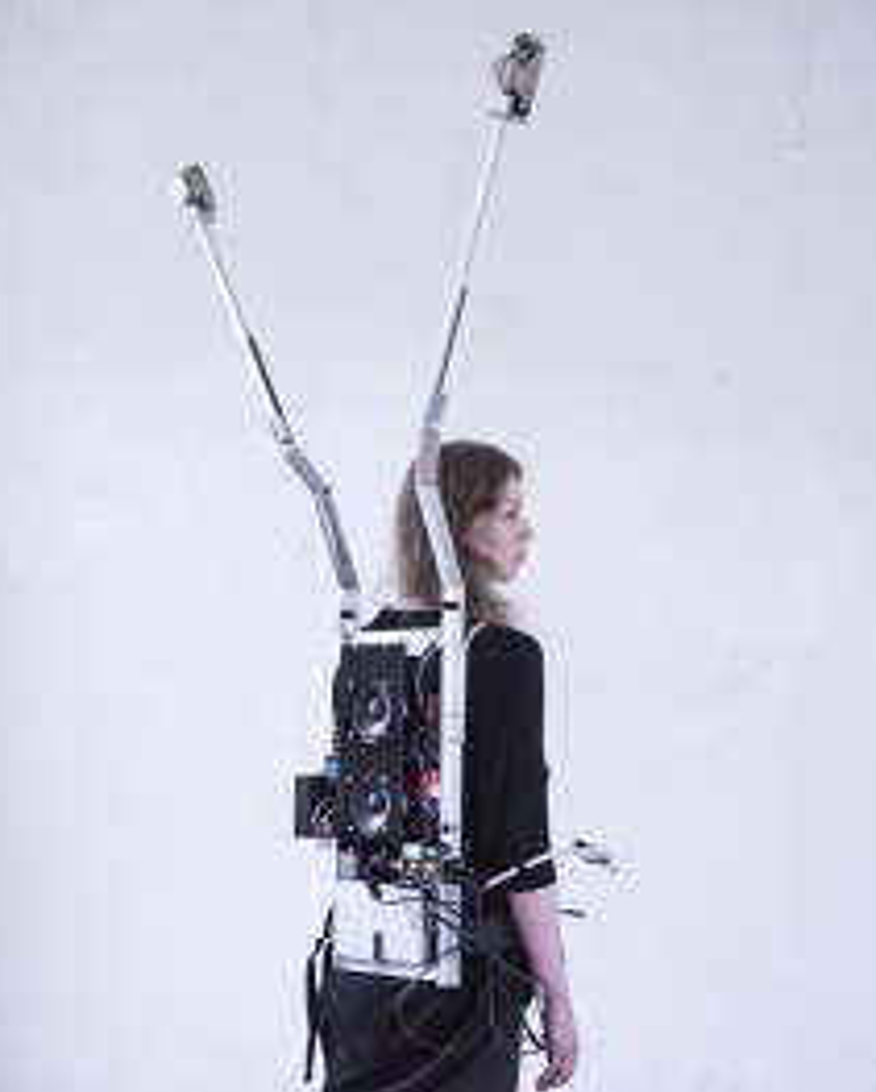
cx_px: 473
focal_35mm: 50
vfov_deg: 37.3
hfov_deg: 30.3
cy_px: 552
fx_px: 1618
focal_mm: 35
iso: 8000
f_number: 9
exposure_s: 1/50
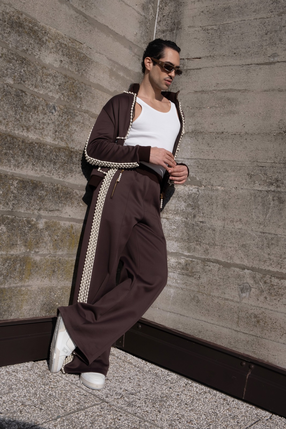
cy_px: 214
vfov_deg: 50.7
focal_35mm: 38
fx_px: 453
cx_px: 143
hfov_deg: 35.1
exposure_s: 1/250
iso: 250
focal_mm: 25.4
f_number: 18
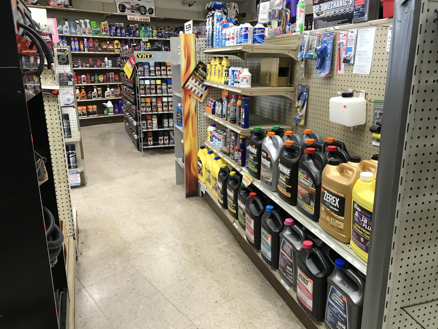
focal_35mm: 28
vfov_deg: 49.7
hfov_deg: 63.4
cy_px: 164
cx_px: 219
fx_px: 354
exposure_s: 1/24
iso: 40
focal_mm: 3.99
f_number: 1.8
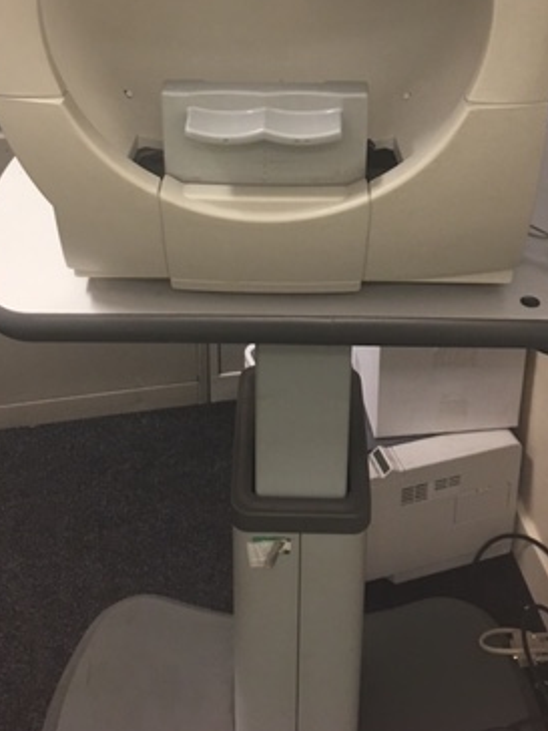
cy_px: 118
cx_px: 295
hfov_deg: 28.6
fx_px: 1076
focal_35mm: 51
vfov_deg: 35.9
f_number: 2.2
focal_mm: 4.15
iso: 64
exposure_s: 1/17
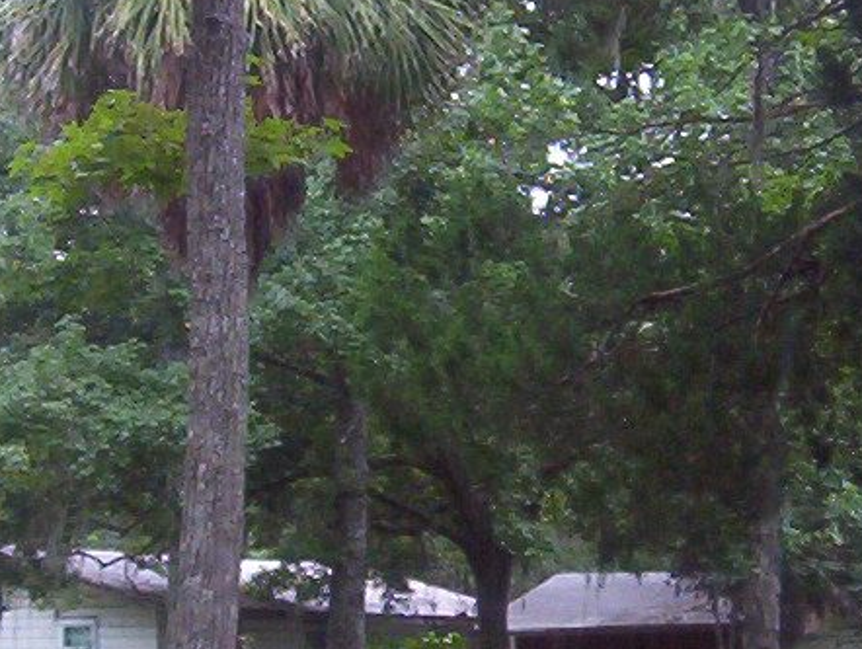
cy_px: 368
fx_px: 3317
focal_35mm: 133
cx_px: 513
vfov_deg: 11.2
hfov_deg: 14.8
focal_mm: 5.54
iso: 100
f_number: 2.76
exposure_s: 1/117
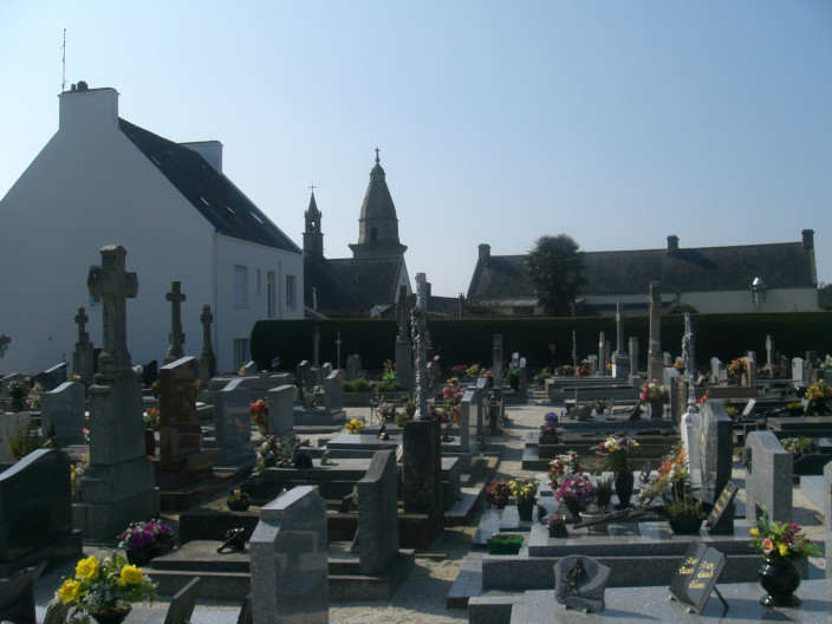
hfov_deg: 49.0
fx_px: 913
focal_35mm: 38
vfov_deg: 37.7
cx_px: 416
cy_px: 312
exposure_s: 1/1250
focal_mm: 6.3
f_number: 4.4
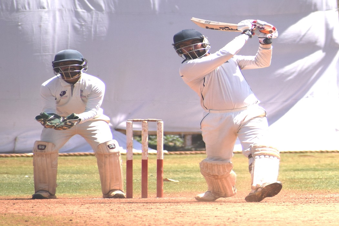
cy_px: 113
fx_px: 4237
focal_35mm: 450
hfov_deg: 4.6
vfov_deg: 3.1
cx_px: 170
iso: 400
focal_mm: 300
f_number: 6.3
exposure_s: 1/1250
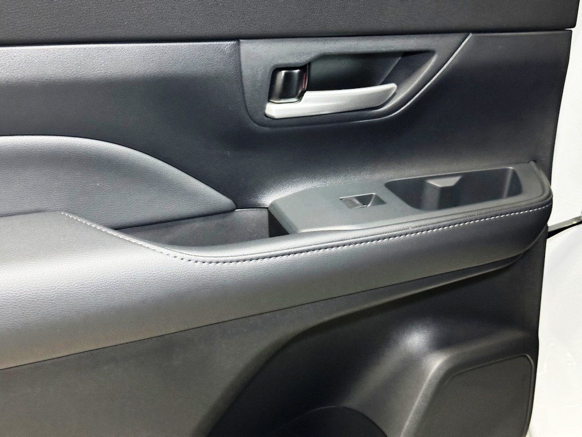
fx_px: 807
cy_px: 218
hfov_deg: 39.7
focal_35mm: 48
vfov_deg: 30.3
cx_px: 291
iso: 640
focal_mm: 6.86
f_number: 1.78
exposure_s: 1/30
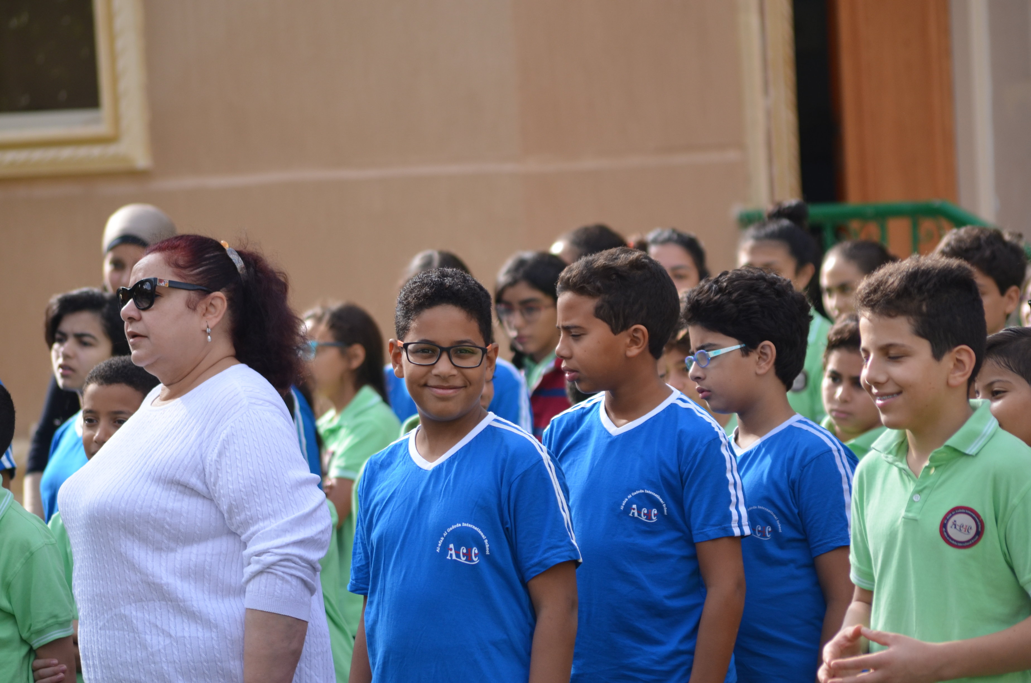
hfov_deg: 9.2
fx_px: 6430
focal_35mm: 225
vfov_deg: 6.1
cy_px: 342
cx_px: 516
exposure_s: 1/1250
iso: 400
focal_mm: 150
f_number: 4.5
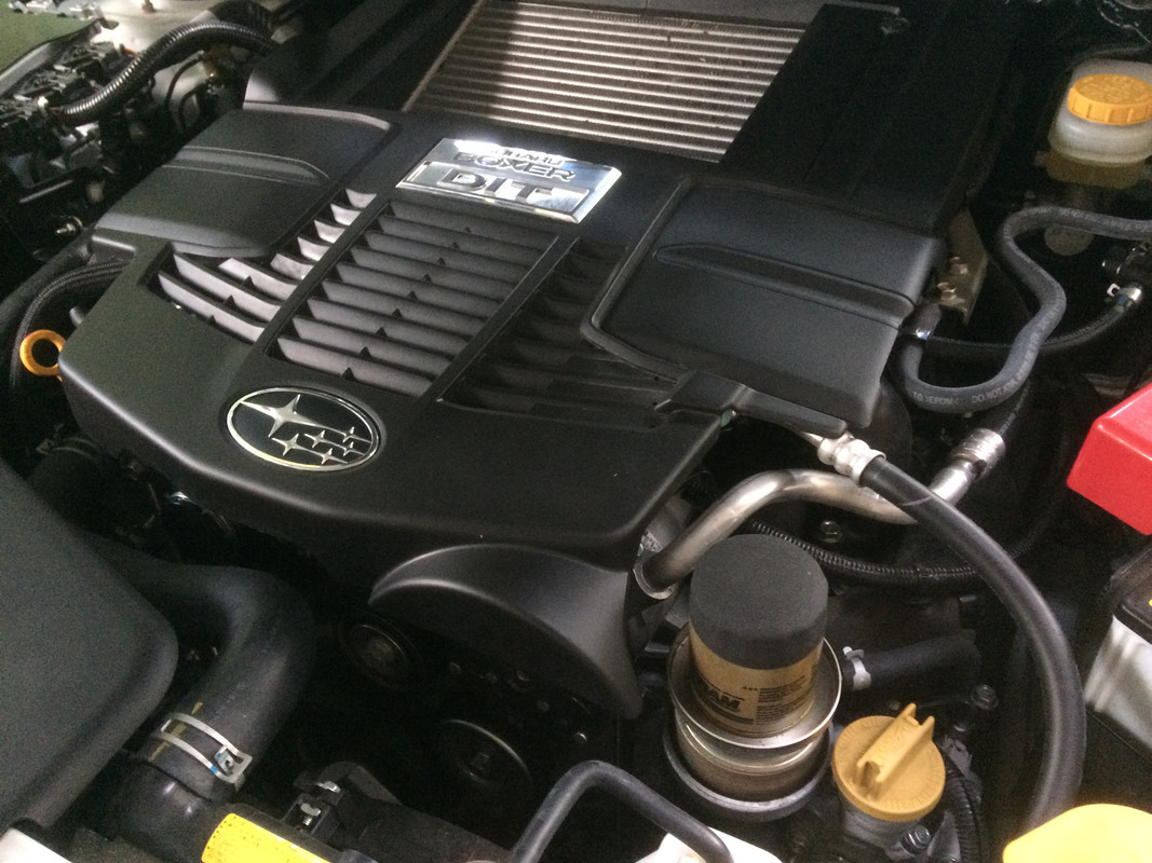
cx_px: 576
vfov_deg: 48.2
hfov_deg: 61.7
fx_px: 965
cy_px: 432
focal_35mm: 29
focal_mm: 4.15
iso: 320
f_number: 2.2
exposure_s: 1/15
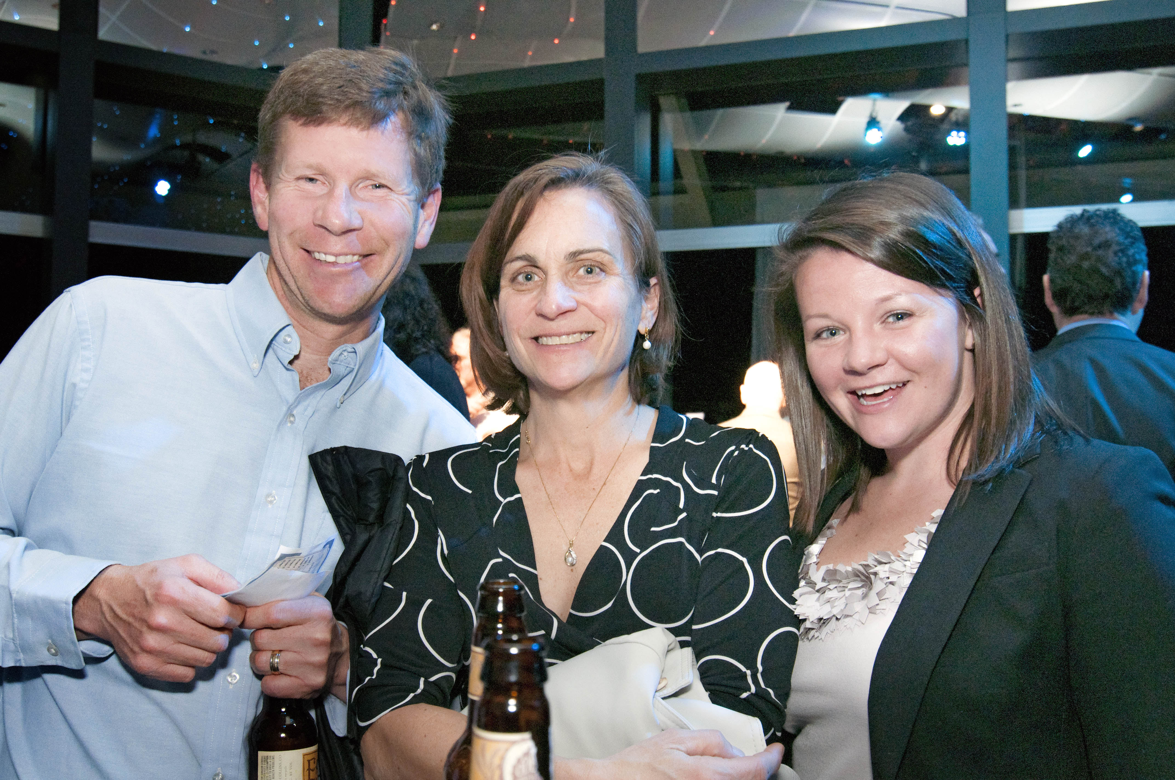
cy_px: 390
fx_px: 1174
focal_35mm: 36
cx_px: 588
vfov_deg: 36.8
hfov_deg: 53.2
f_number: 5.6
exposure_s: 1/60
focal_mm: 24
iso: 200
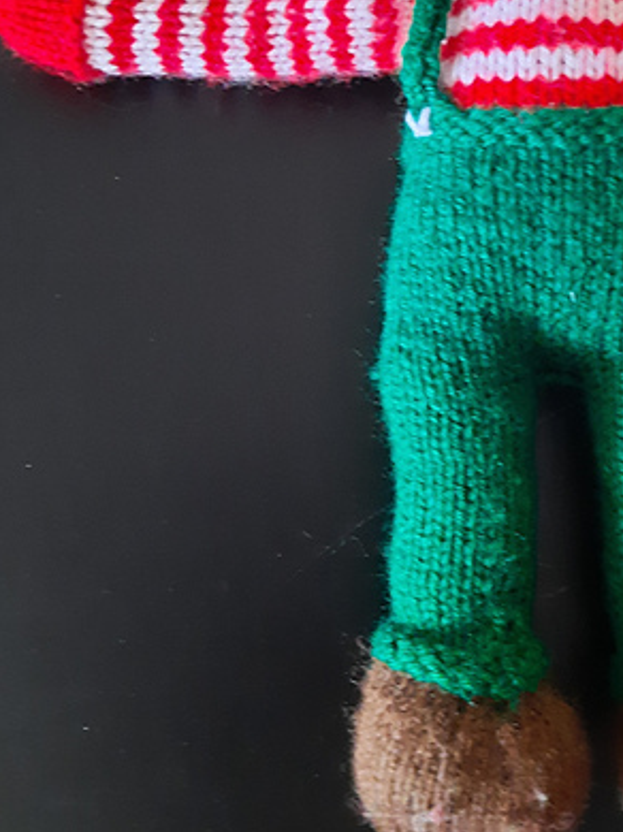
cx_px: 507
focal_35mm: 41
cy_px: 256
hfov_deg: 34.0
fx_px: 985
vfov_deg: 44.9
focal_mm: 4.6
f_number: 2
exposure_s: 1/20
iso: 1000
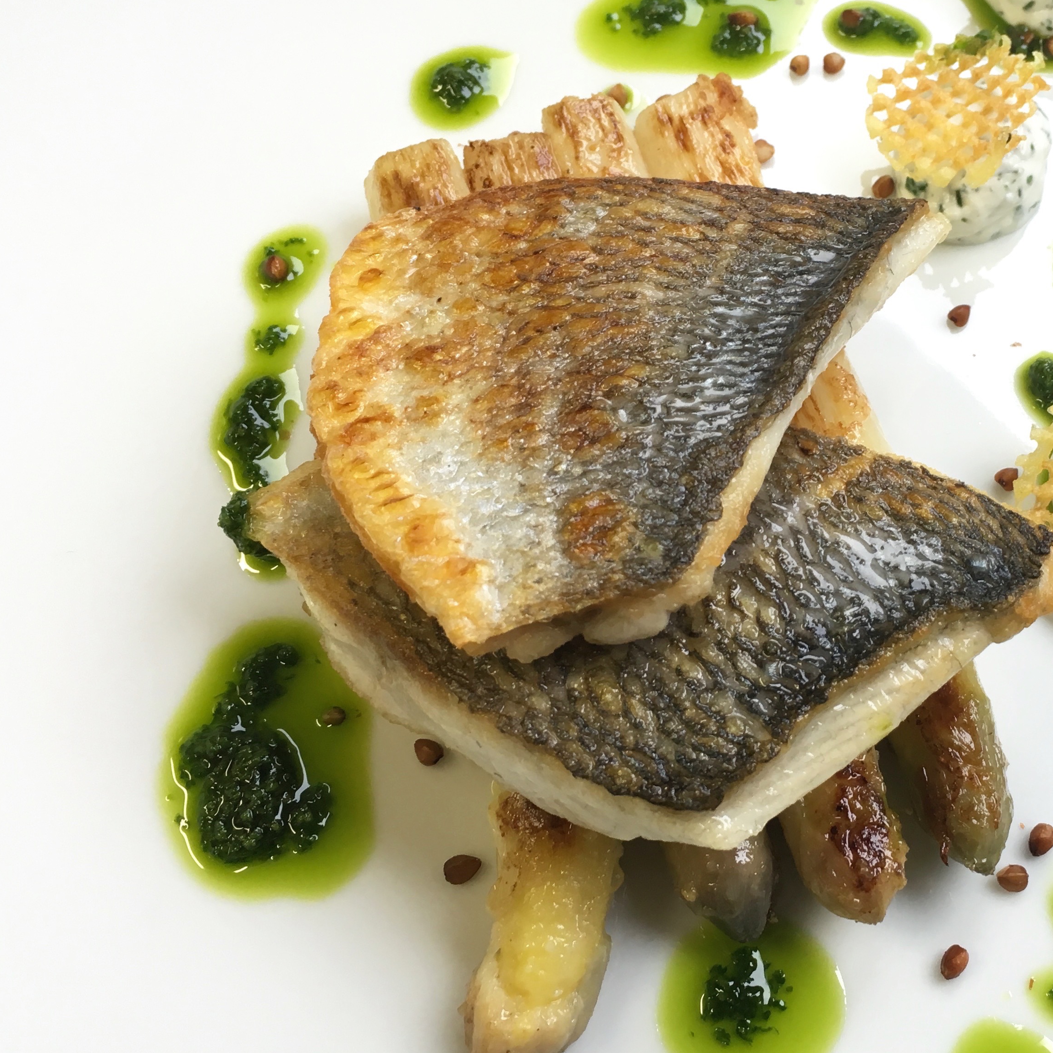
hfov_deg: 36.4
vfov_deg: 37.5
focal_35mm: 45
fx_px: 1549
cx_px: 833
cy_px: 507
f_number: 2.2
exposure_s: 1/33
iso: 25
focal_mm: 4.15
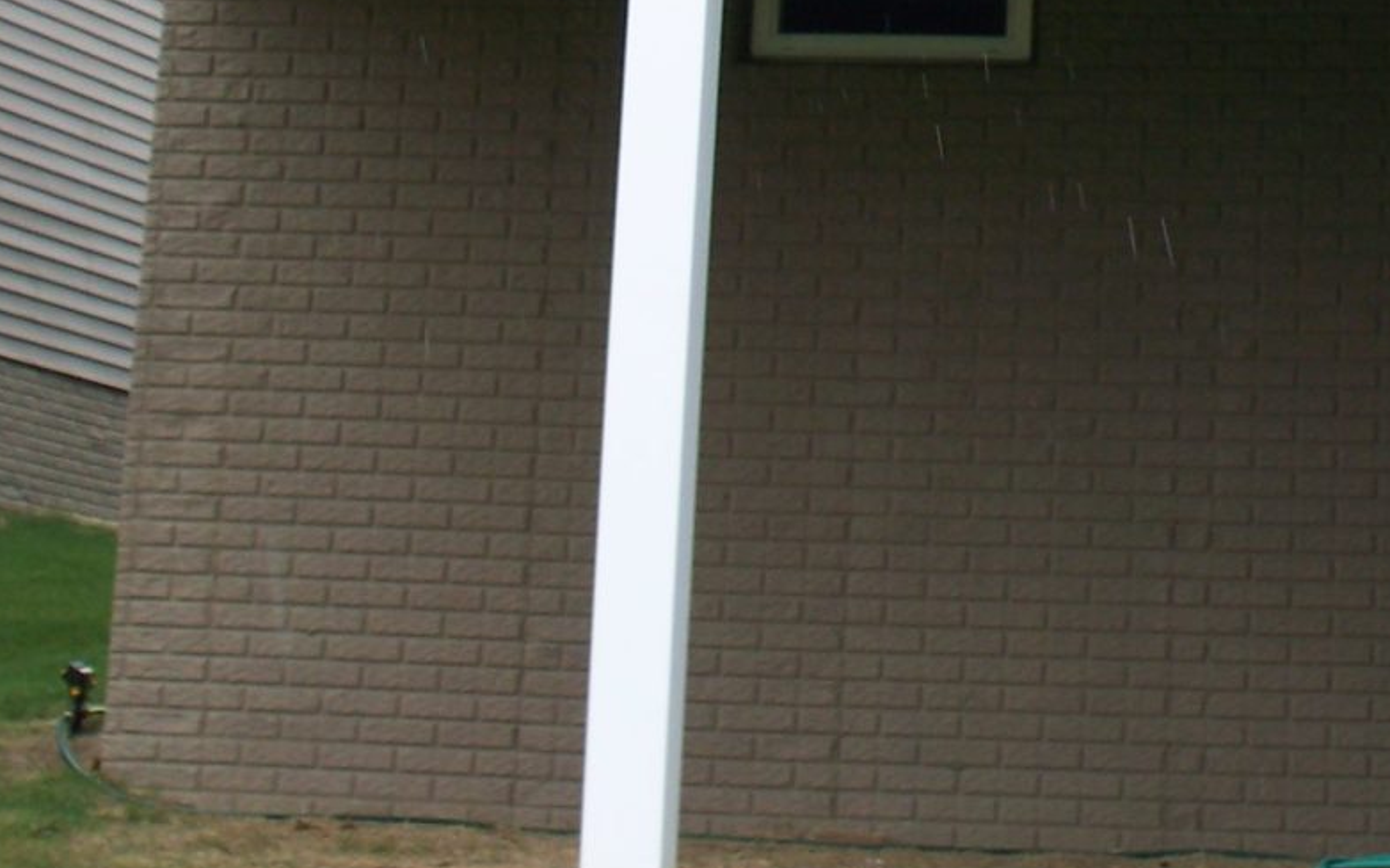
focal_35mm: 125
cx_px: 1150
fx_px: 4733
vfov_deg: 10.1
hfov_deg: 16.6
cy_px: -471
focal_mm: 7.54
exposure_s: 1/320
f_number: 2.8
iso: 64
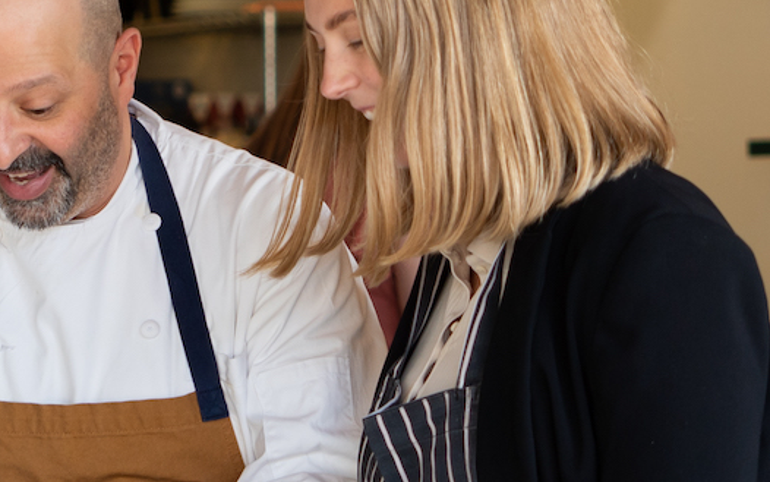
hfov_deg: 11.3
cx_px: 283
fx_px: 3904
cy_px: 91
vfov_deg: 7.0
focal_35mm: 186
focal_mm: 50
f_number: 2.8
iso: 250
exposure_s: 1/125
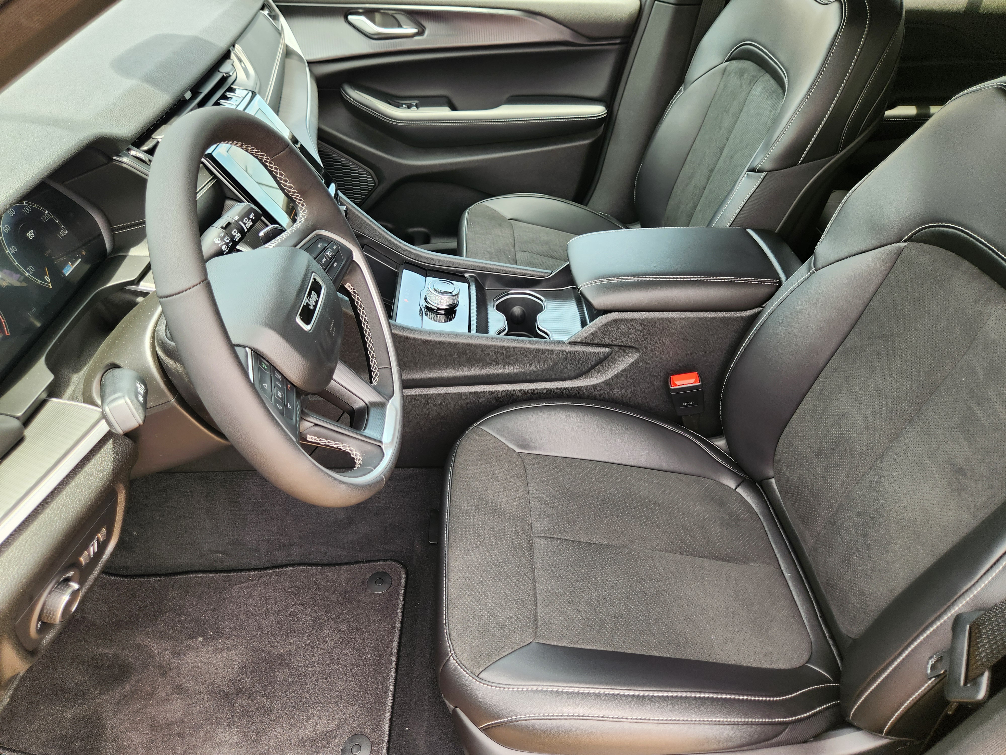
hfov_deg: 73.9
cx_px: 503
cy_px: 378
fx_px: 668
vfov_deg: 58.9
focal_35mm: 23
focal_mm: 5.4
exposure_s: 1/180
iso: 64
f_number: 1.8
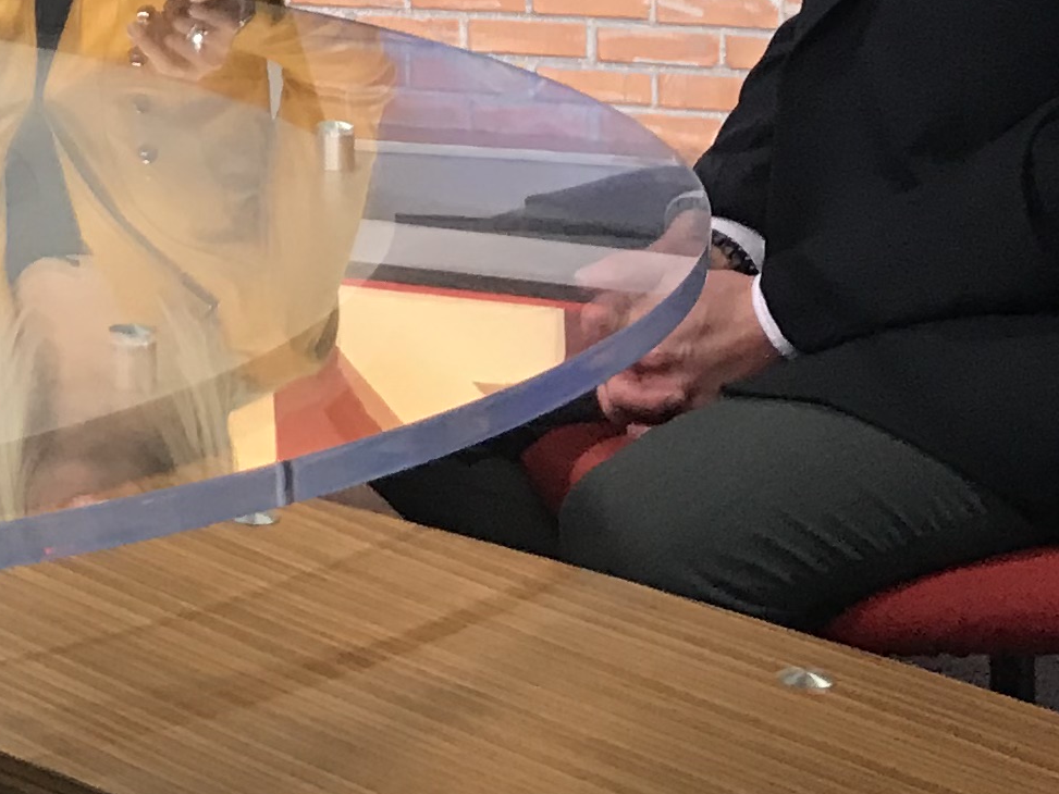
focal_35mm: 116
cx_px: -569
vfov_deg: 12.2
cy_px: -399
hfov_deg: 15.5
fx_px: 3549
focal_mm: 3.99
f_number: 1.8
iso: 32
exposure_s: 1/24
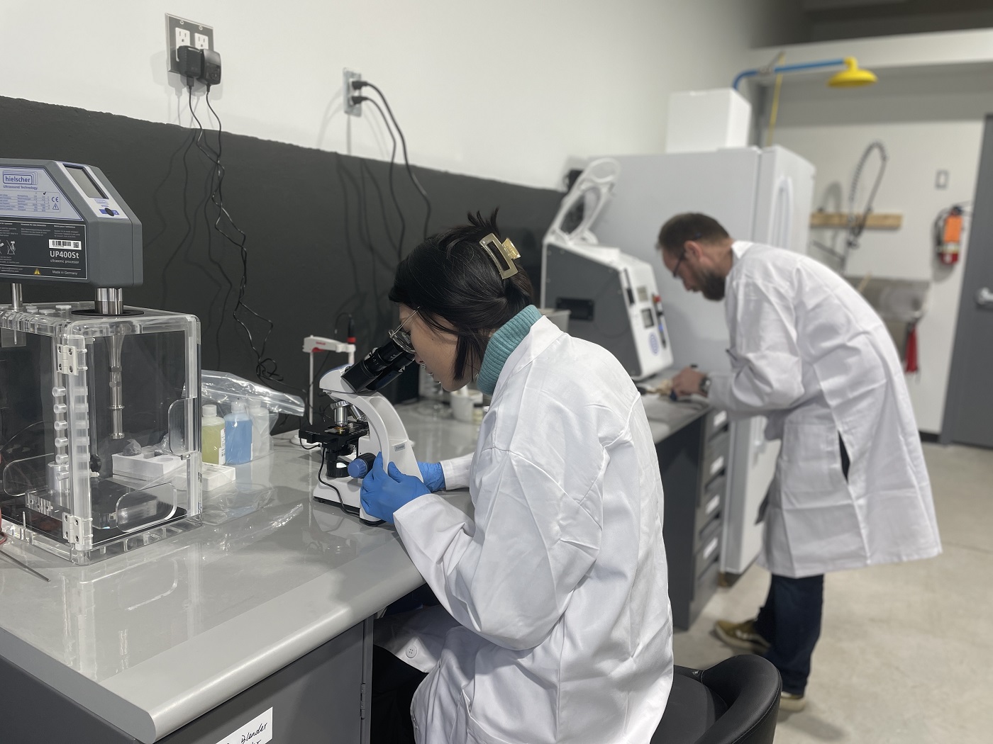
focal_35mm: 26
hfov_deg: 67.3
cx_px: 496
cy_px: 372
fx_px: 746
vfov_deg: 53.1
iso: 40
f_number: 1.6
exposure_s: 1/120
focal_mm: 4.2
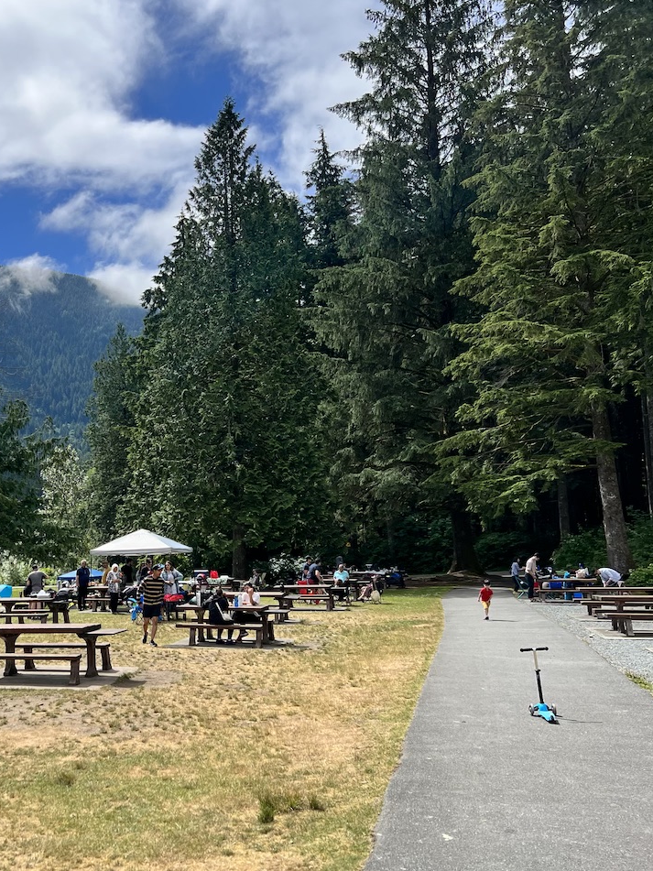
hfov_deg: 39.2
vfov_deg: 52.6
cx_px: 135
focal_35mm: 35
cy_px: 432
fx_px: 881
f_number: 1.5
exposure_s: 1/4444
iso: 50
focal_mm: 5.7
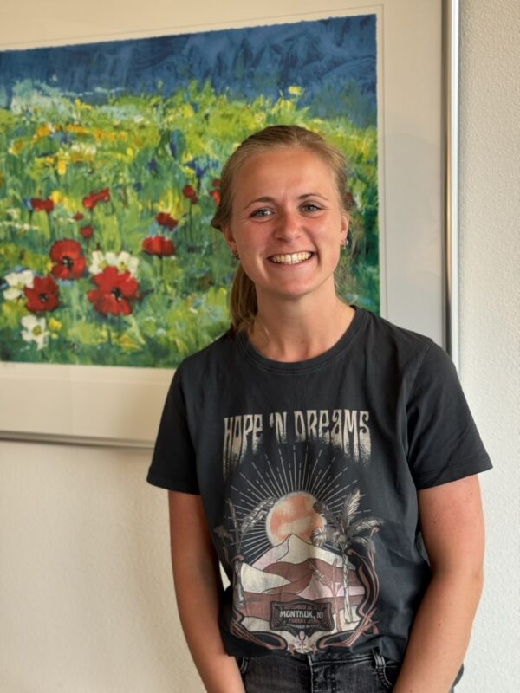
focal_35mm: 48
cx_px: 260
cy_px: 346
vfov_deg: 39.7
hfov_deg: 30.3
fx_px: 961
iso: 64
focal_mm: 6.76
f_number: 1.78
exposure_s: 1/50
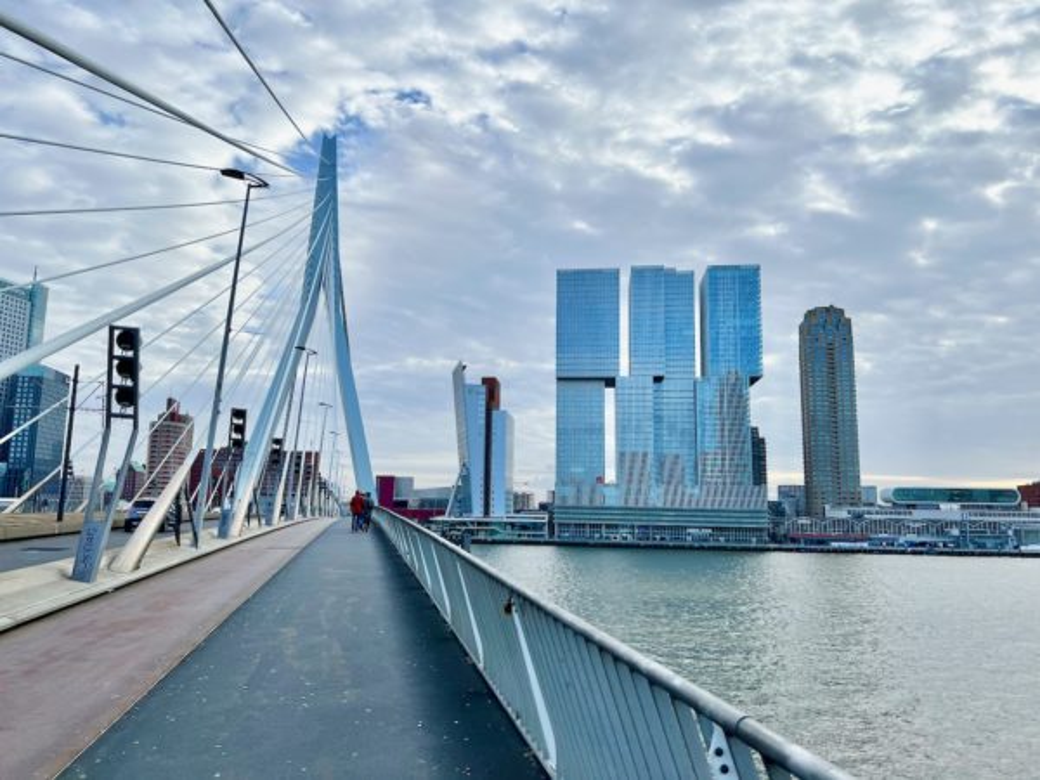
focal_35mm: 26
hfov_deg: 67.3
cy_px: 390
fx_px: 781
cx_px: 520
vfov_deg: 53.1
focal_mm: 5.7
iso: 50
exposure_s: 1/3165
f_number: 1.5
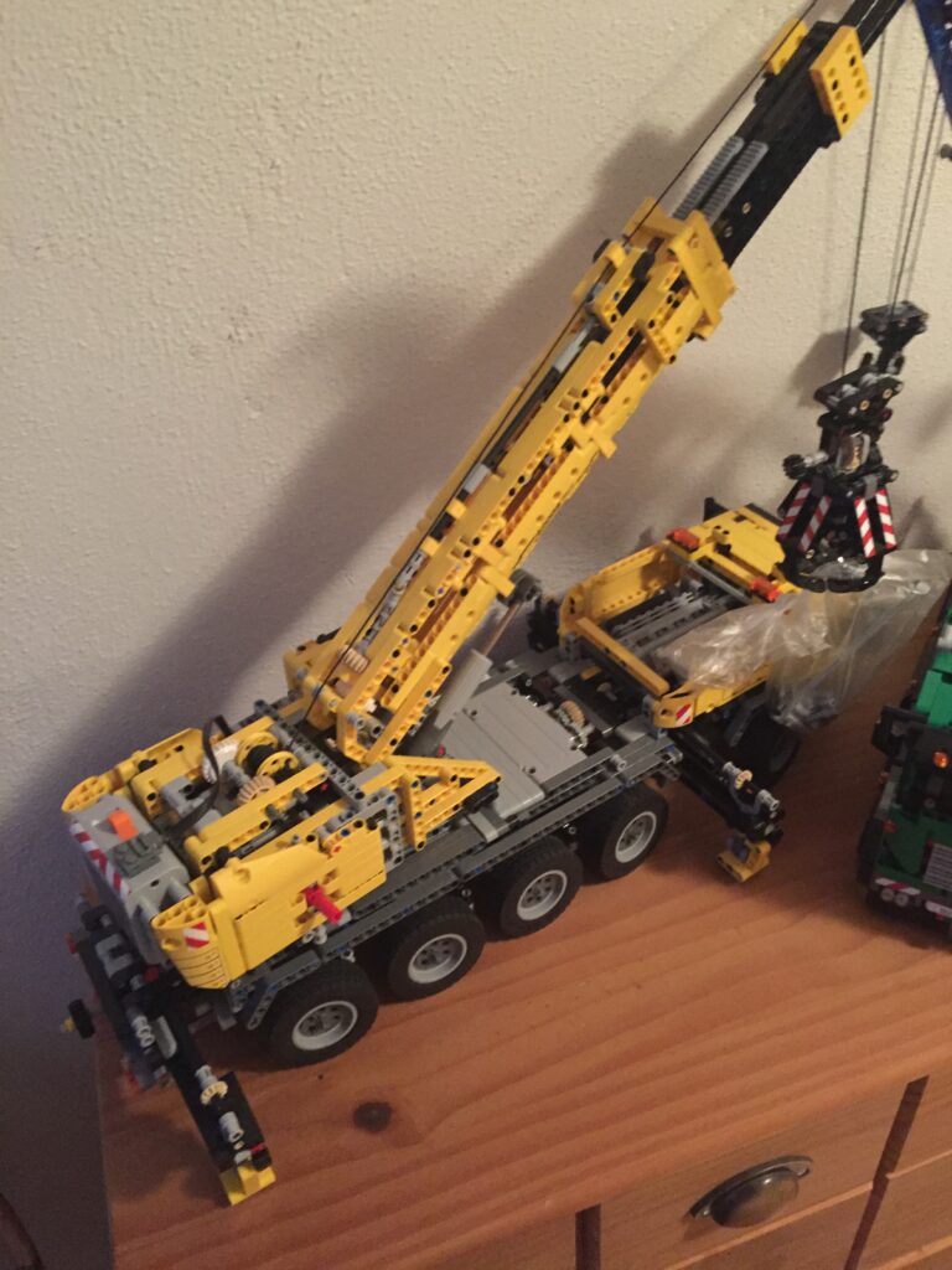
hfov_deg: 48.2
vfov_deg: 61.7
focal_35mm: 29
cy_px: 635
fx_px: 1063
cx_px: 476
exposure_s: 1/17
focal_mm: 4.15
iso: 640
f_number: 2.2
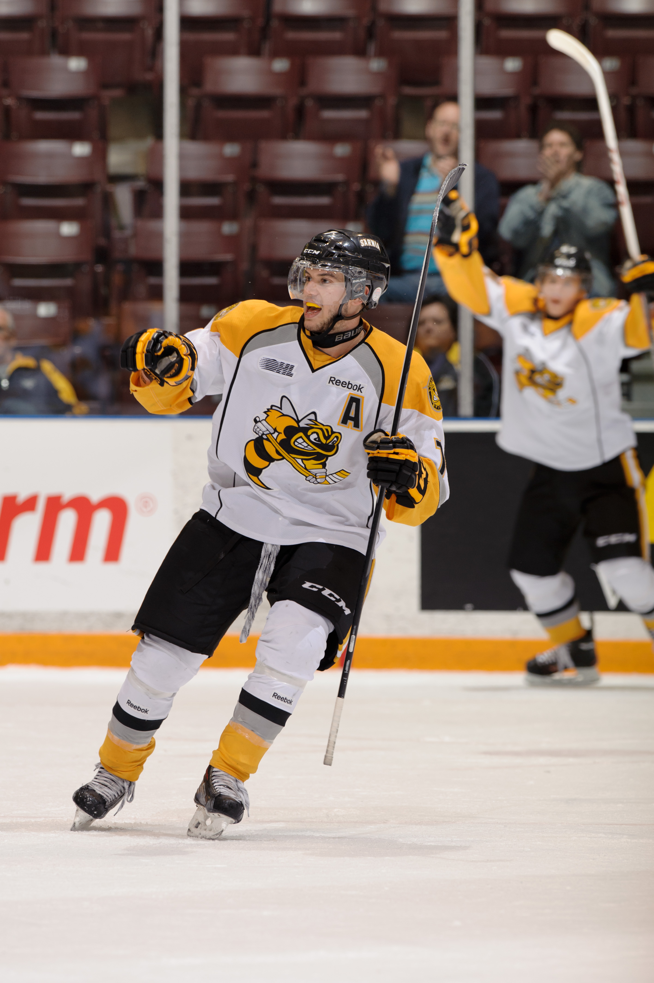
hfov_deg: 4.6
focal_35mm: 300
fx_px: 8185
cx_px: 327
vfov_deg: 6.9
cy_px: 492
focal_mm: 300
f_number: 5.6
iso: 400
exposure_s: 1/250
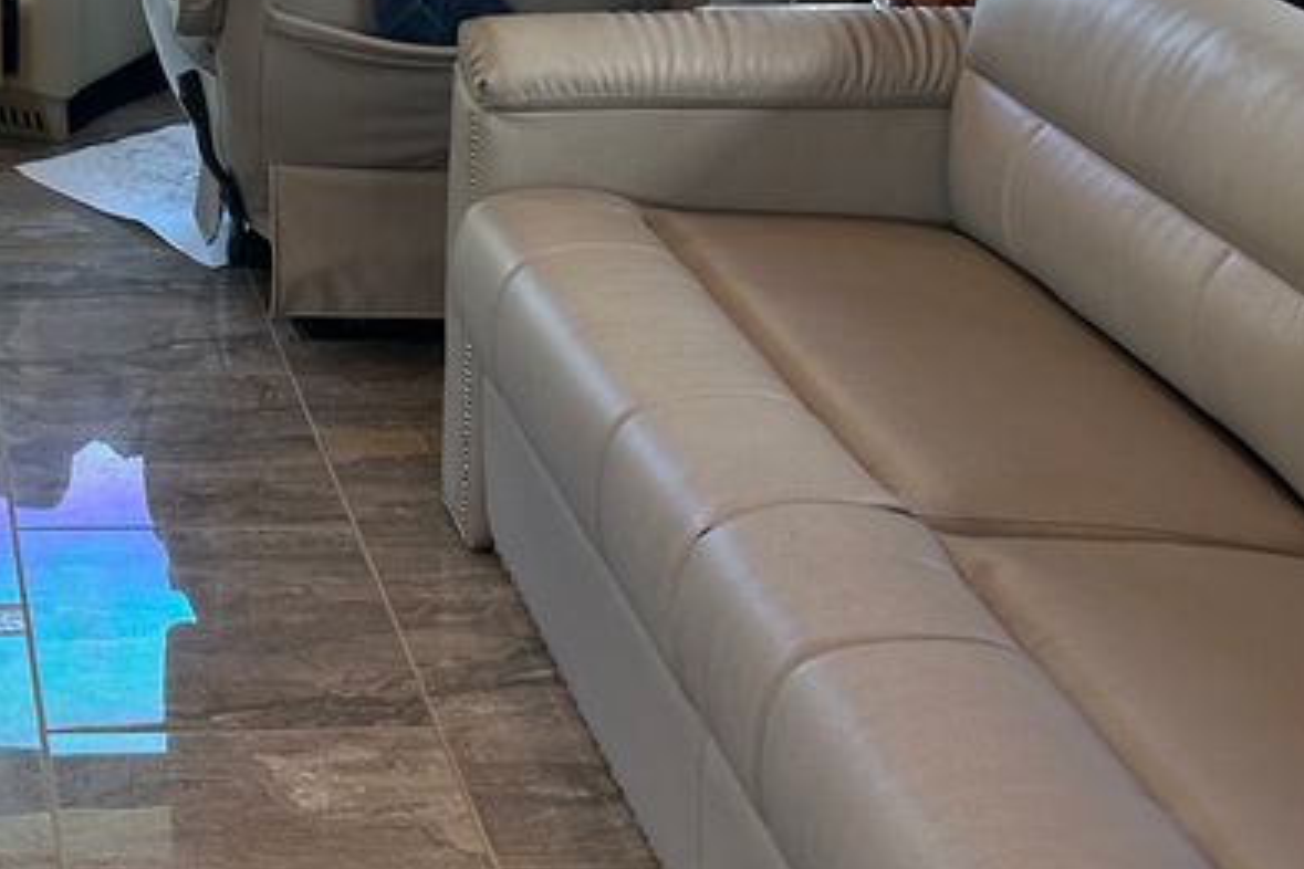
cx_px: -139
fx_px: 2354
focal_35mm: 65
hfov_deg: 28.1
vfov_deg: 19.7
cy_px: -159
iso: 125
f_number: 1.78
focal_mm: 6.86
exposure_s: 1/120
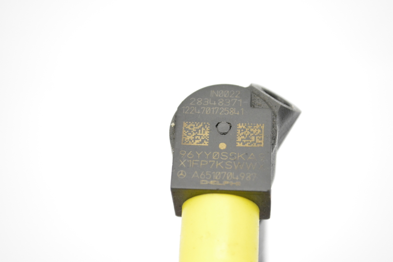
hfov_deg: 24.6
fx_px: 900
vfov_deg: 16.5
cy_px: 131
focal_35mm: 82
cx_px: 196
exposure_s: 1/640
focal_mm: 55
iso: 6400
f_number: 6.3
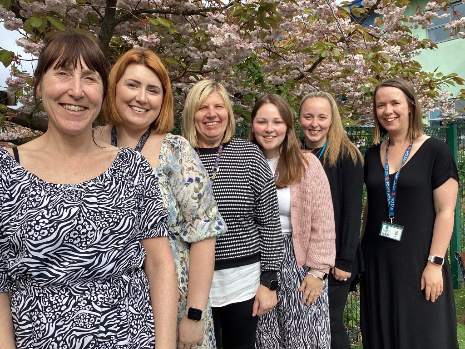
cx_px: 232
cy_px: 174
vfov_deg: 45.4
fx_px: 416
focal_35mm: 31
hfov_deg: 58.4
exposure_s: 1/379
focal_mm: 3.3
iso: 25
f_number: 2.4
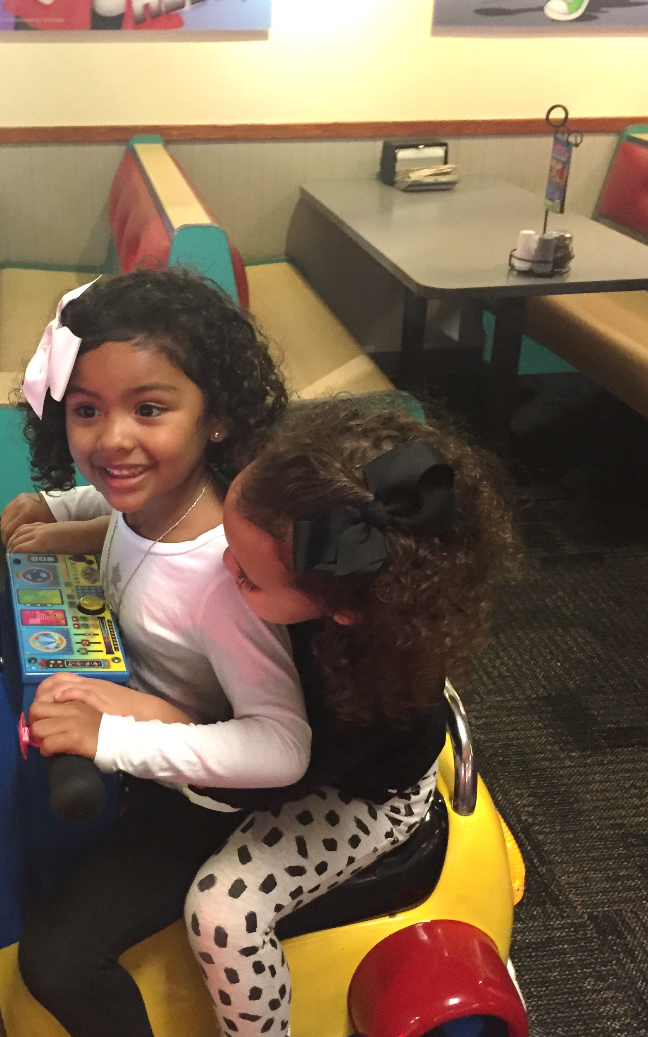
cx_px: 184
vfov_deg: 49.2
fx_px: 1130
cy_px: 487
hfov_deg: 31.6
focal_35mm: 40
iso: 250
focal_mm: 4.15
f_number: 2.2
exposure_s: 1/24
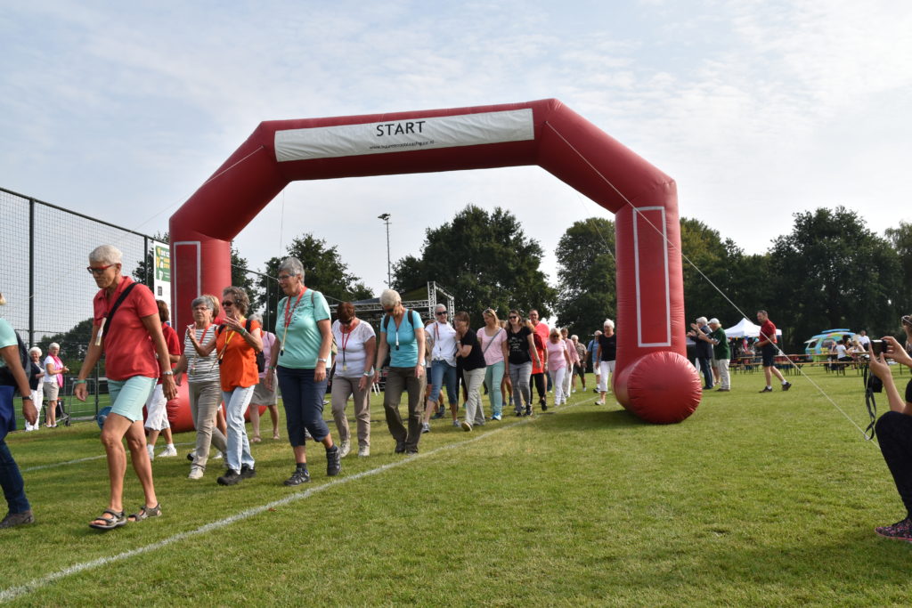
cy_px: 304
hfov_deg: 59.5
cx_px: 456
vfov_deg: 41.7
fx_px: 798
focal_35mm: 32
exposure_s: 1/350
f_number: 9.5
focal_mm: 21
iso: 200
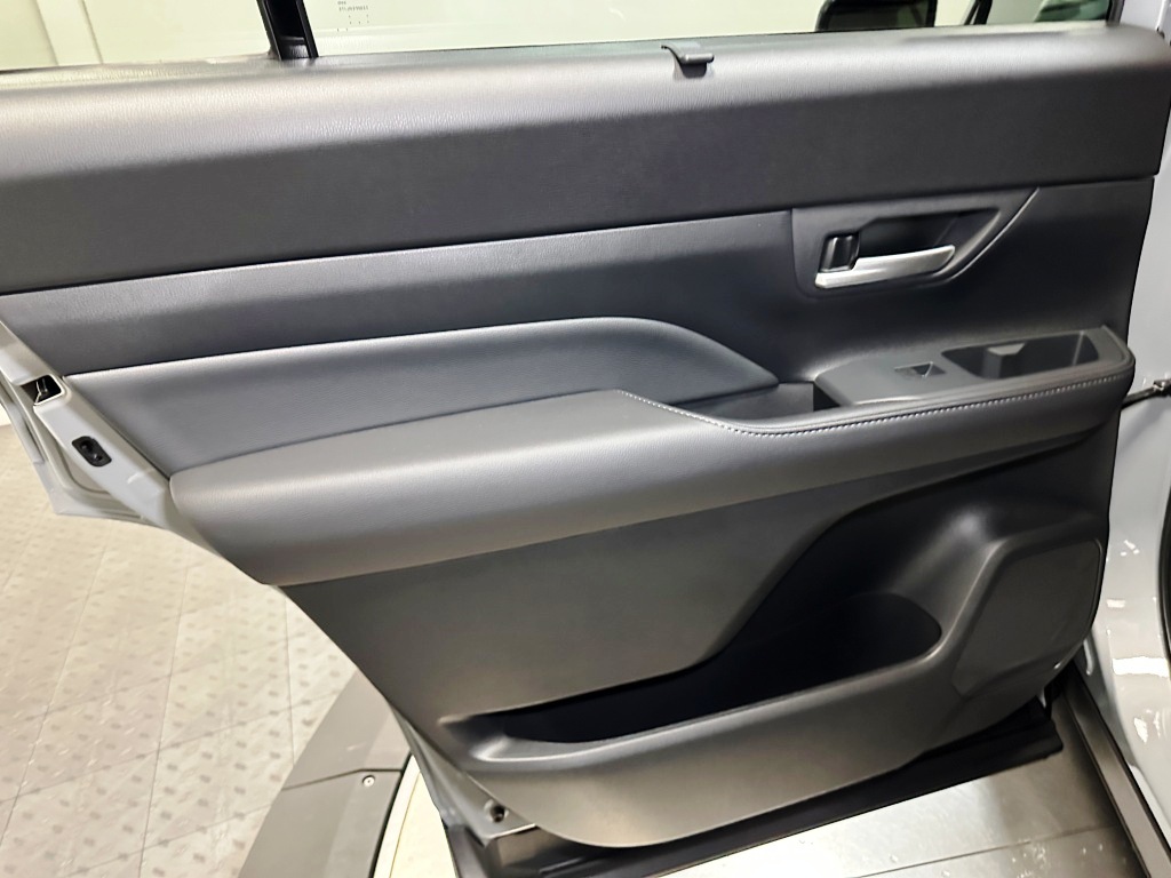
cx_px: 586
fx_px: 812
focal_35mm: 24
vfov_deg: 56.8
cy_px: 439
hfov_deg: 71.6
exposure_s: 1/40
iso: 1000
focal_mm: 6.86
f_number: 1.78
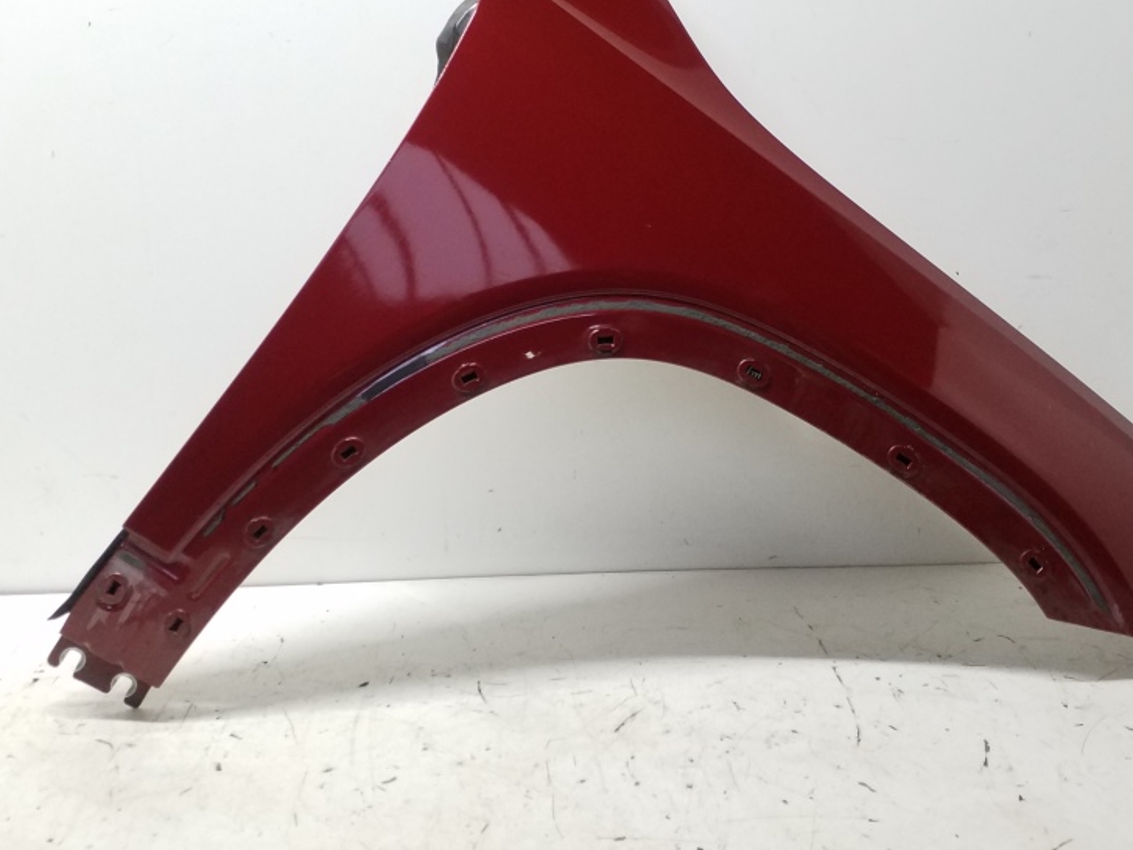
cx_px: 612
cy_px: 294
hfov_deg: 48.9
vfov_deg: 37.4
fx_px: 1244
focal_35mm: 38
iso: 200
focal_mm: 3.6
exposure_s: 1/50
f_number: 1.9
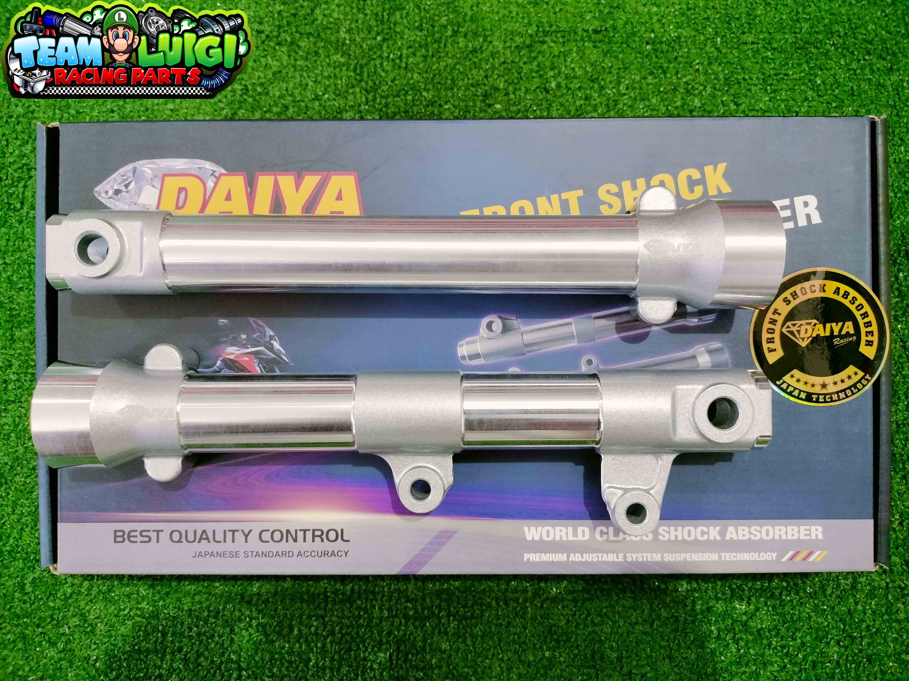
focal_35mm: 27
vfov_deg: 51.4
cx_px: 454
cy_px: 340
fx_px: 709
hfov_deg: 65.3
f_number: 1.7
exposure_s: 1/60
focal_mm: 4.71
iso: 800
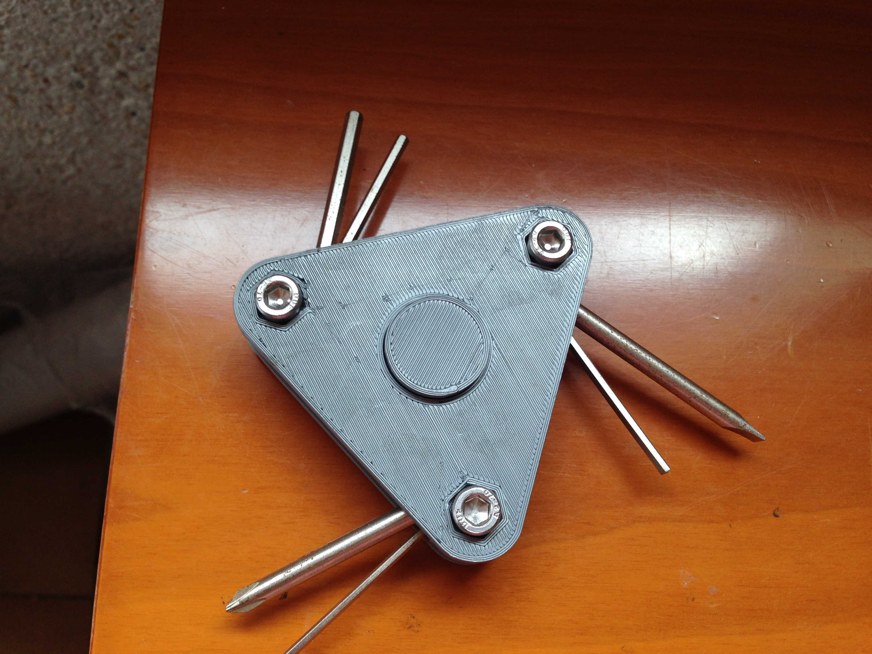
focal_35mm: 33
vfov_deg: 42.9
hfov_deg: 55.4
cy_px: 327
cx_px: 436
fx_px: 831
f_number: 2.4
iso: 50
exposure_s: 1/60
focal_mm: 4.12
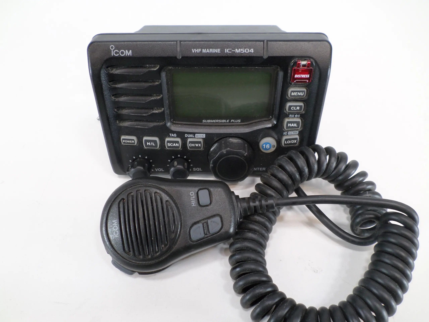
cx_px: 214
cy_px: 161
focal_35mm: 25
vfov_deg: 54.9
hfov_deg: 69.4
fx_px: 310
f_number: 2.5
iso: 100
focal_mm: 4.5
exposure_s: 1/30
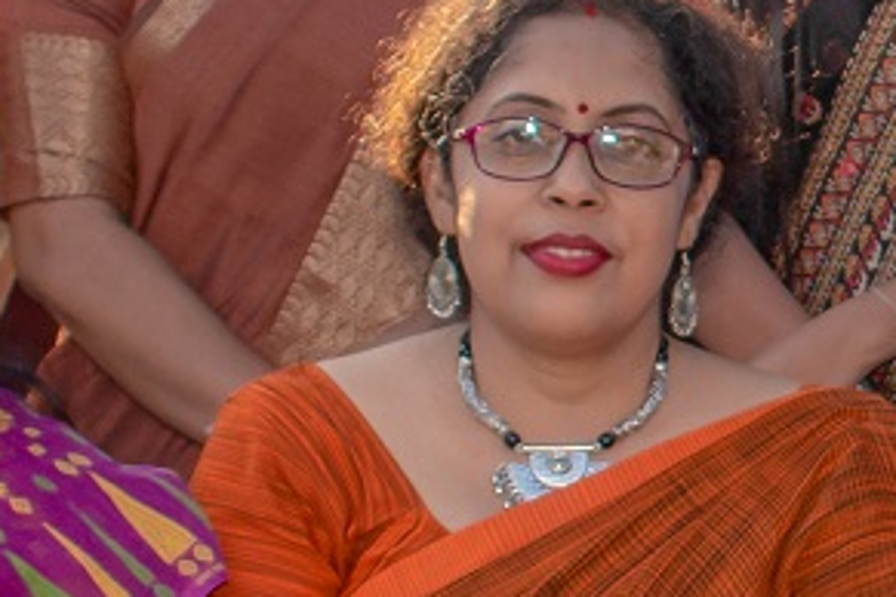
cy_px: 212
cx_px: 1198
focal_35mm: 247
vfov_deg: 5.6
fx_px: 6154
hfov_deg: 8.2
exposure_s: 1/200
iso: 100
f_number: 4
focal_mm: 25
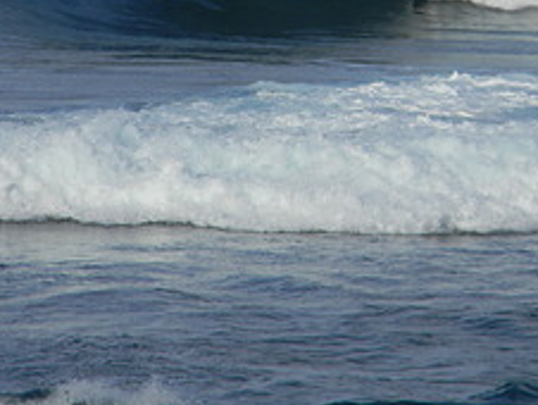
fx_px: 9553
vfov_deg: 2.4
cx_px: 348
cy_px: 96
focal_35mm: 614
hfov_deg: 3.2
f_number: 5.4
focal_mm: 50.4
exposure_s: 1/838
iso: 80
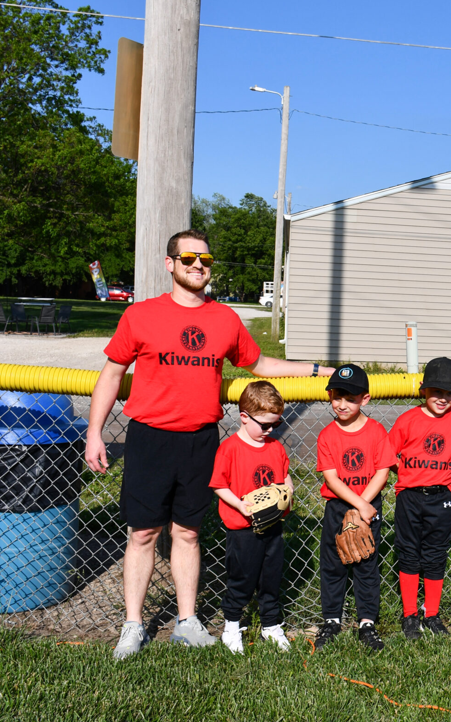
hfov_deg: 25.7
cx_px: 538
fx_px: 885
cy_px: 340
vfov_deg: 44.4
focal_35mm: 45
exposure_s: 1/320
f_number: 9
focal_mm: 18
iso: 100
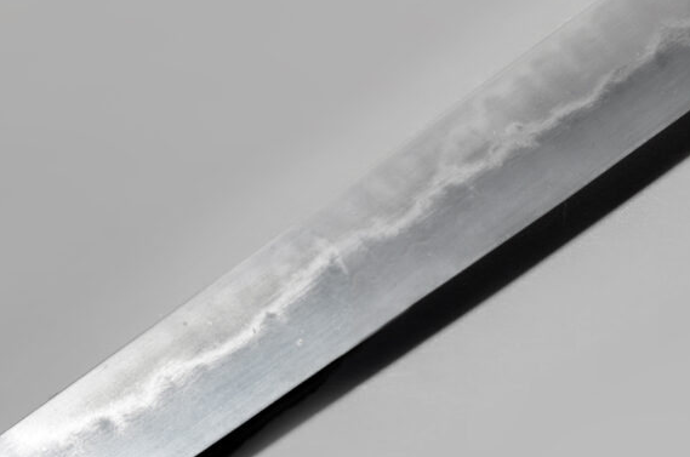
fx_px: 4648
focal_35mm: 243
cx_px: 367
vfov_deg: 5.6
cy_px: 174
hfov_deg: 8.5
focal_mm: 60
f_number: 20
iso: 100
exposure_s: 1/125
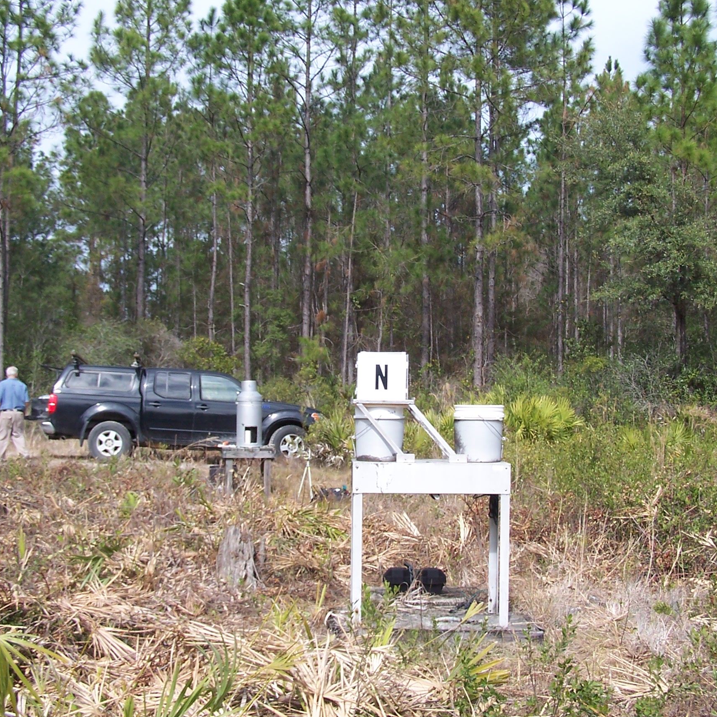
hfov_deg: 37.5
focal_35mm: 45
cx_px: 381
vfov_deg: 37.6
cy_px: 358
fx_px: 1055
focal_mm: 6.3
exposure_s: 1/350
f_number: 4
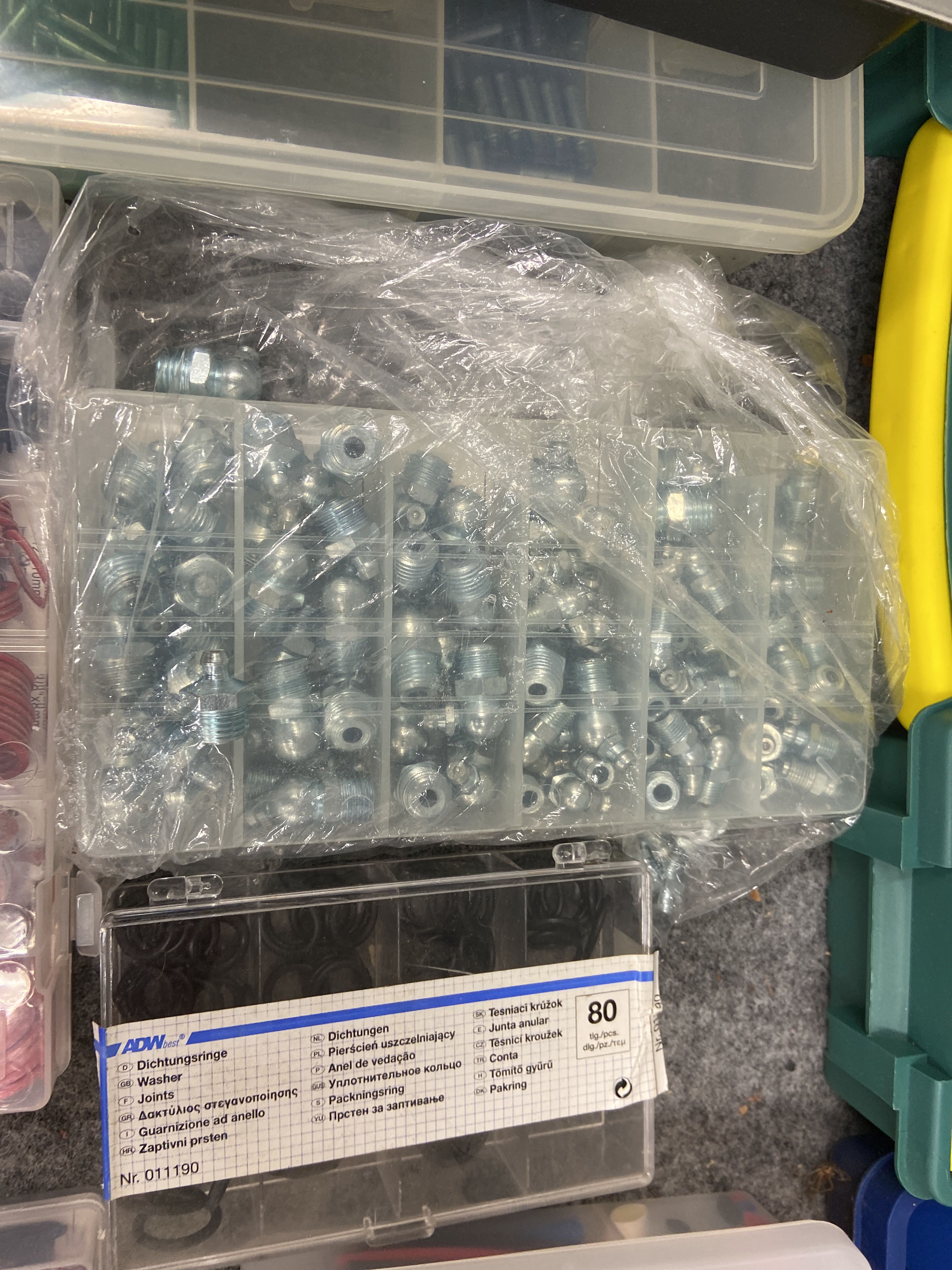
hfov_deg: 53.1
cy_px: 635
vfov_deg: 67.3
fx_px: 953
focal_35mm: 26
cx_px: 476
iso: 100
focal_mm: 4.25
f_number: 1.8
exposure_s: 1/50
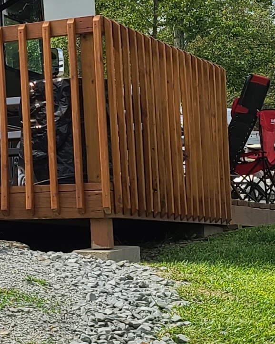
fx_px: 1374
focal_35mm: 135
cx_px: -335
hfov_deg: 10.2
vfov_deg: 14.2
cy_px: 108
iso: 16
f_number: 1.8
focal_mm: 7
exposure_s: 1/752
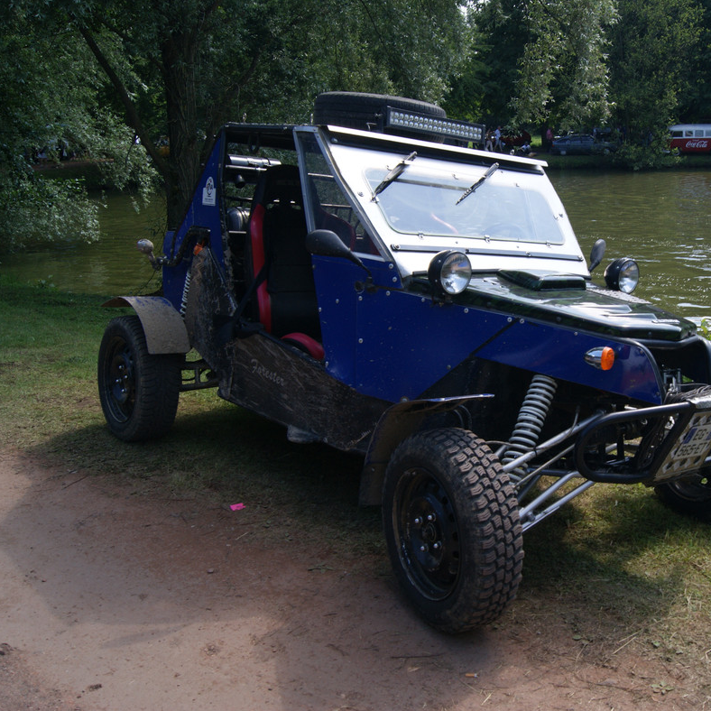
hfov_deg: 46.2
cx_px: 495
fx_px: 813
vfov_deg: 47.2
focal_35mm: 35
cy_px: 358
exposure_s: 1/100
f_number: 10
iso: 100
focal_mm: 18
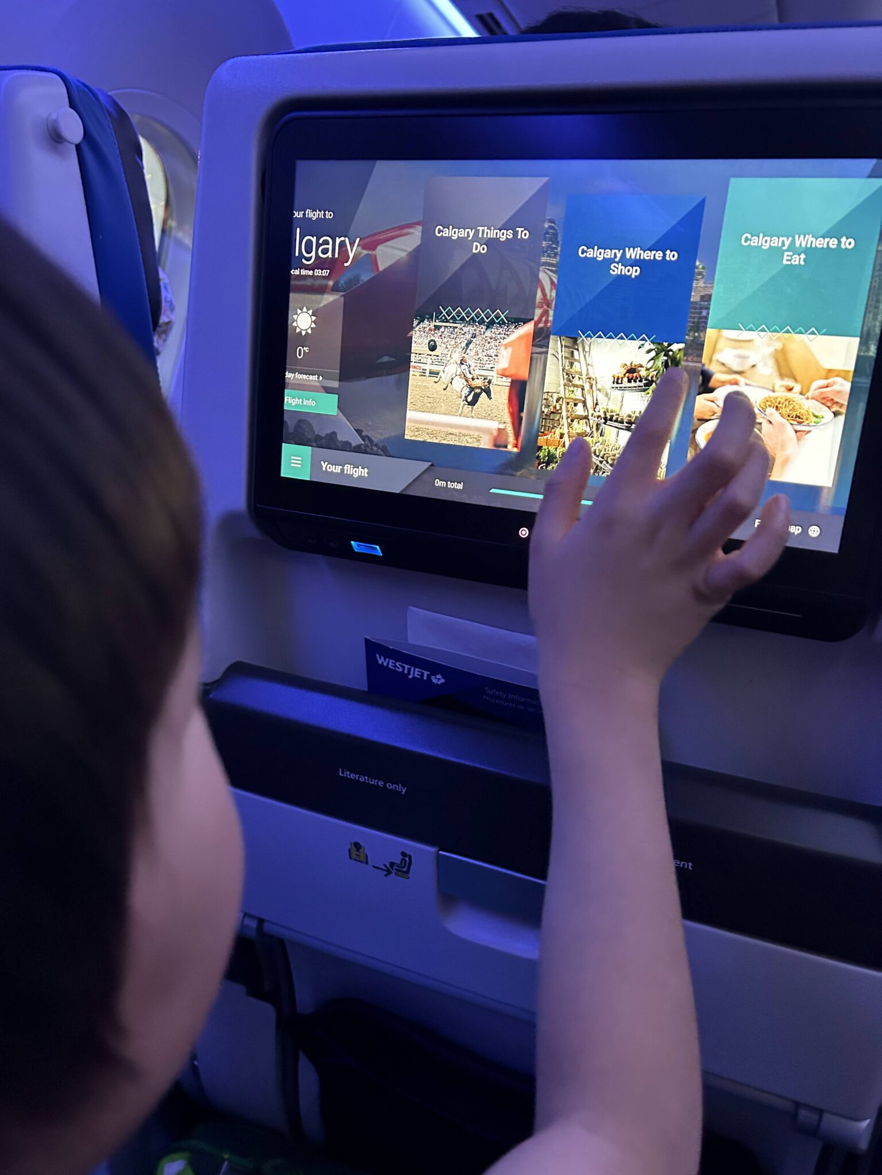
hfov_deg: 53.1
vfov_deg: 67.3
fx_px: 883
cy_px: 588
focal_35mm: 26
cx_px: 441
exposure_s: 1/37
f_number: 1.5
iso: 640
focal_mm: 5.7
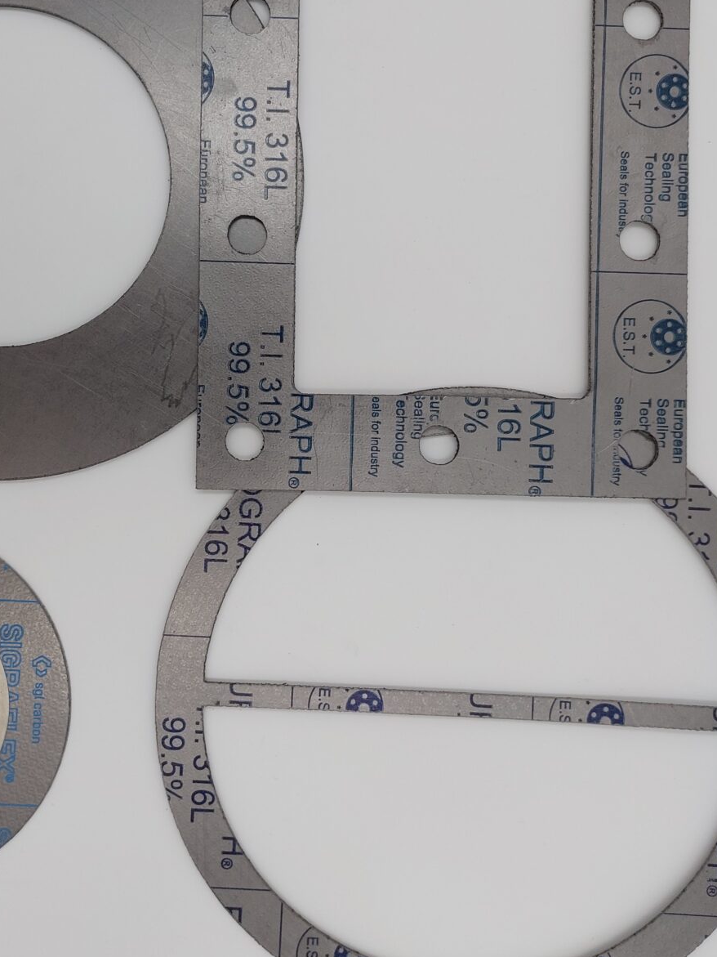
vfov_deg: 52.1
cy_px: 364
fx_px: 967
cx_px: 308
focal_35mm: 35
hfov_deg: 40.6
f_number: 1.8
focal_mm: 5.23
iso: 32
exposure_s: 1/100
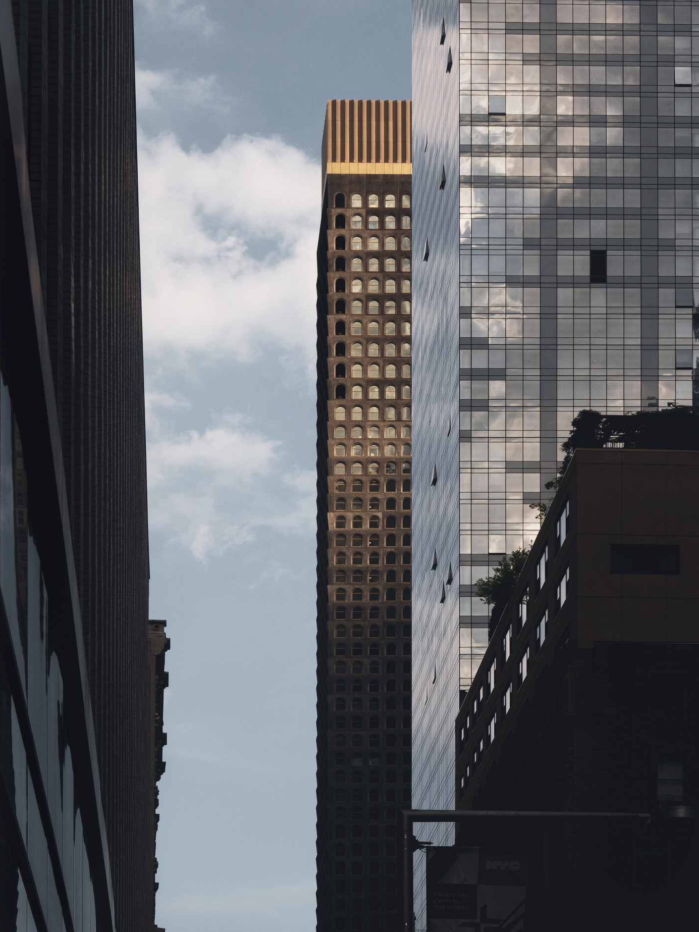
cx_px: 349
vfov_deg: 25.6
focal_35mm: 76
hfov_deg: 19.4
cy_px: 407
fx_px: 2047
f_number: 6.3
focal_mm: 25.7
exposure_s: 1/400
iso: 250
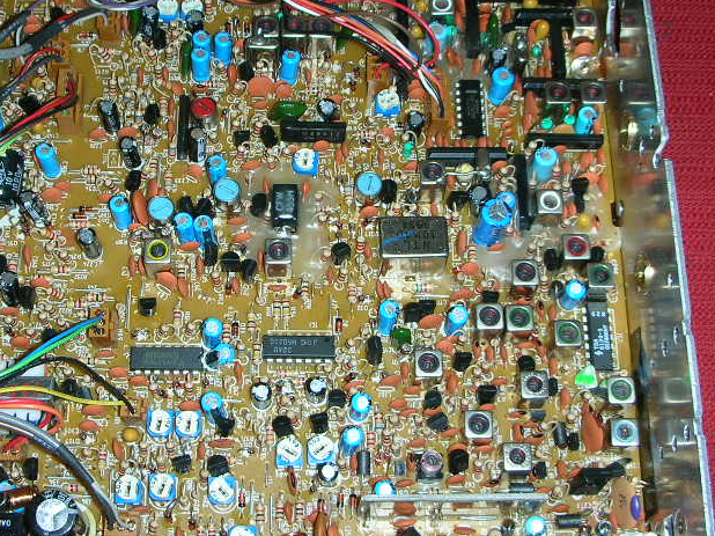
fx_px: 1198
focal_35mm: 58
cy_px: 227
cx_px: 274
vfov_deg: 25.2
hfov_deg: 33.1
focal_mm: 5.8
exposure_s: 1/60.1
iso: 50
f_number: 3
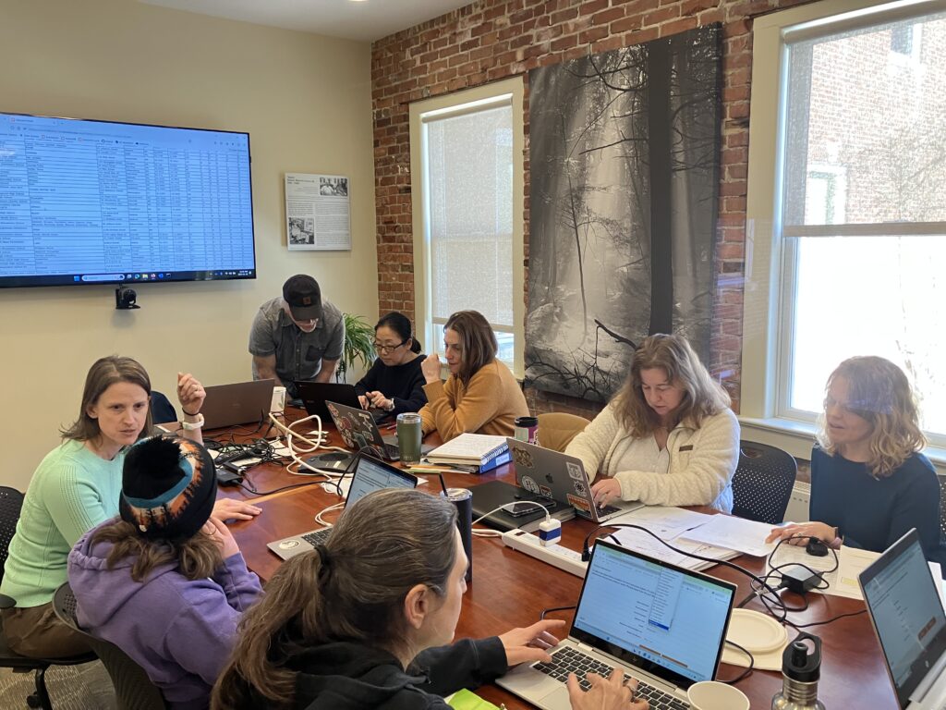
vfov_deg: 49.7
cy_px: 355
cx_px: 473
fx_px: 765
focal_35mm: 28
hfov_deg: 63.4
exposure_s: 1/60
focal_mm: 3.99
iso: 200
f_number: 1.8
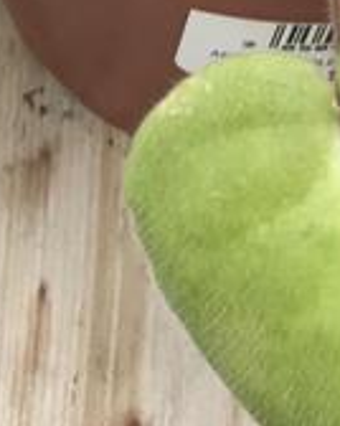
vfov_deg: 10.4
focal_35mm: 163
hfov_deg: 9.2
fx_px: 2054
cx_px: 507
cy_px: -573
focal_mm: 3.99
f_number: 1.8
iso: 20
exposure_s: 1/60
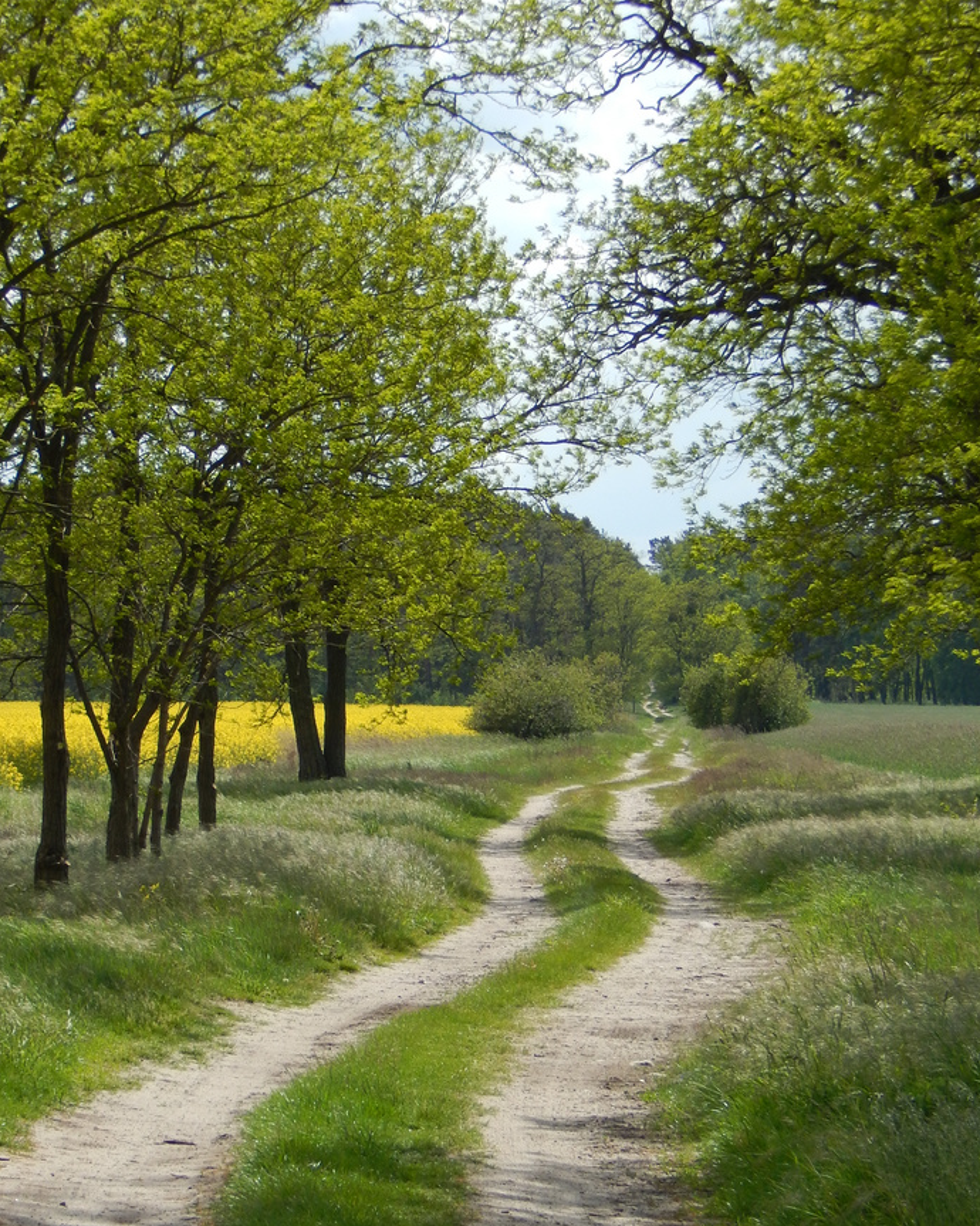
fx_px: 7181
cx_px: 425
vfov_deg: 9.8
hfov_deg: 7.8
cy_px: 635
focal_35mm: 198
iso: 125
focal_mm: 28.7
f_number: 5.1
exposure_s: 1/800
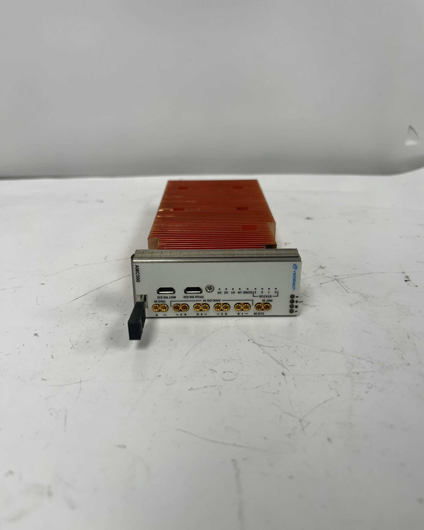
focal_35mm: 28
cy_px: 268
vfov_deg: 62.2
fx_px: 439
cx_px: 217
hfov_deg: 51.5
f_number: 1.5
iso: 32
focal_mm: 5.7
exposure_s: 1/136
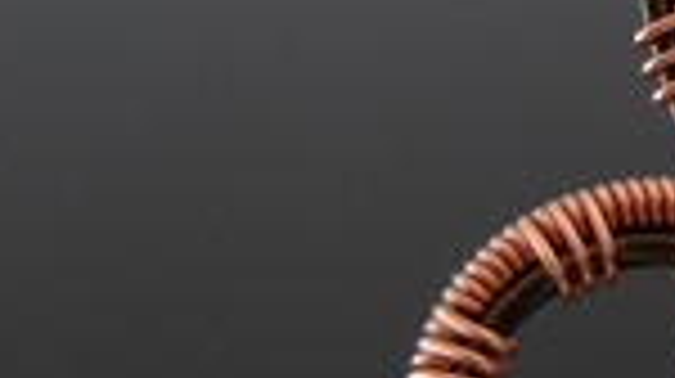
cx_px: 1071
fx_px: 2789
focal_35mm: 156
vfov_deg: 7.5
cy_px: -317
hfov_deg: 12.9
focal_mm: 7.8
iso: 400
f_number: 3.9
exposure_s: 1/20
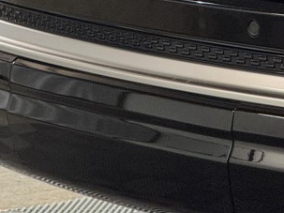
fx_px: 3330
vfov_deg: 3.6
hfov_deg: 4.8
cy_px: -92
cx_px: 433
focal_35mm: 406
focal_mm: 15.66
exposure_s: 1/60
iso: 200
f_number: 2.8
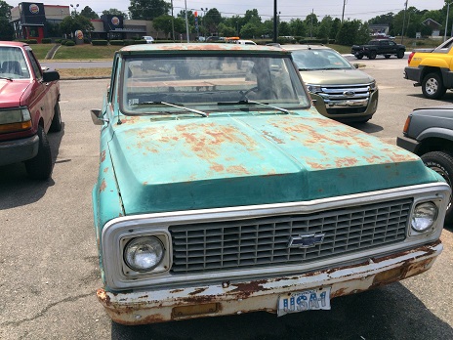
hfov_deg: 61.7
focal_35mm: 29
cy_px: 170
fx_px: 380
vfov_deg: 48.2
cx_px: 226
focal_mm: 4.15
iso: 32
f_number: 2.2
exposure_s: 1/2933
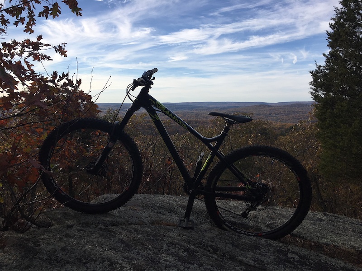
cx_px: 181
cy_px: 136
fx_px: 303
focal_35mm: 29
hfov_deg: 61.7
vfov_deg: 48.2
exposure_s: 1/2262
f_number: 2.2
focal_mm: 4.15
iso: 25
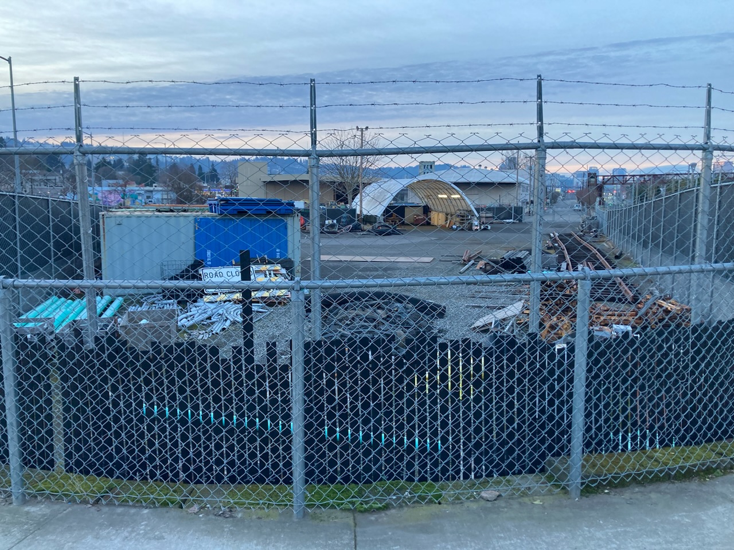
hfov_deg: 63.4
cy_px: 275
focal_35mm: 28
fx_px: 594
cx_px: 367
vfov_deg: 49.7
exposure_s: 1/60
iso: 100
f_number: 1.8
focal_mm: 3.99
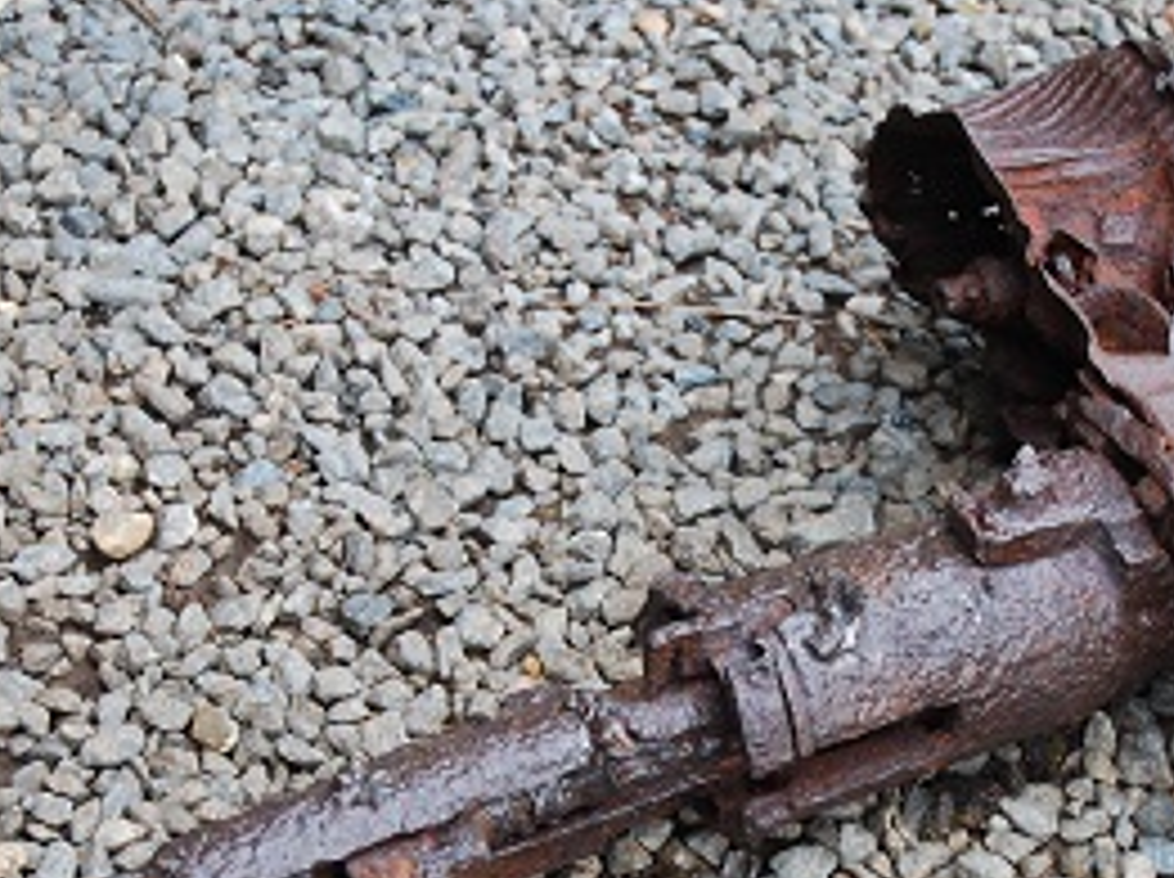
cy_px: 754
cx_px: 787
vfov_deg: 17.5
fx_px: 2815
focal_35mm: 83
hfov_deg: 23.4
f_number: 5.6
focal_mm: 25
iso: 200
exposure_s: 1/125
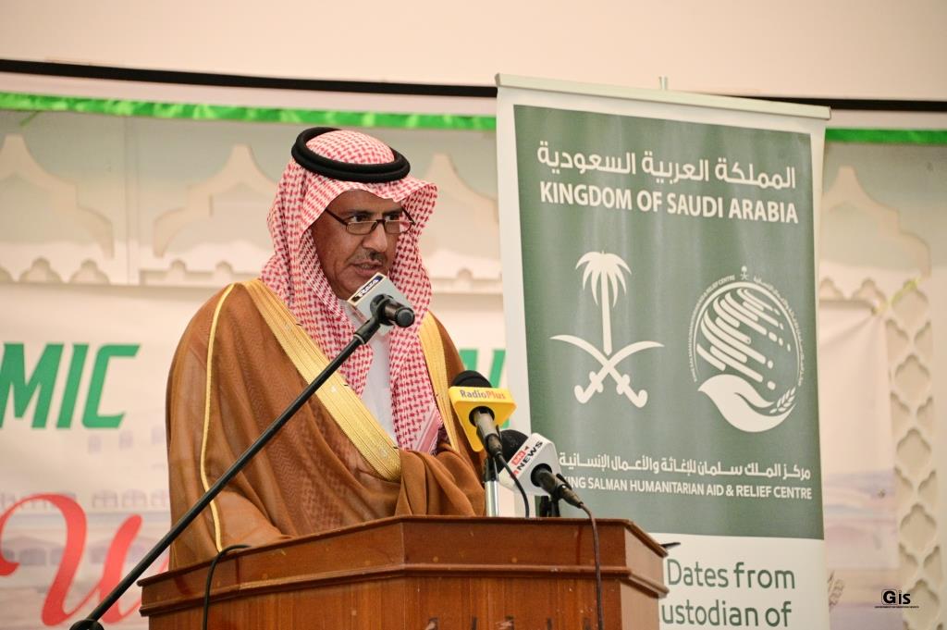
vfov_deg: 7.2
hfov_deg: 10.8
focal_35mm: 190
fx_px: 4994
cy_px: 315
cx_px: 474
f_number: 5.6
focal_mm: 190
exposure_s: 1/200
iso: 6400
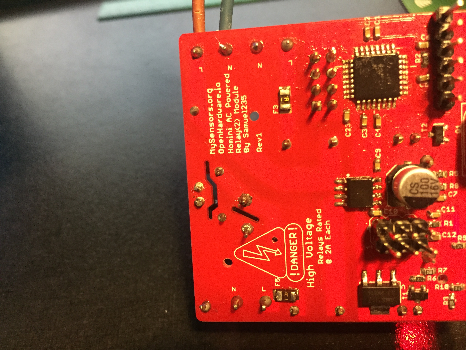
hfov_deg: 61.7
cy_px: 175
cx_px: 233
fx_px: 390
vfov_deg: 48.2
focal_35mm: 29
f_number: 2.2
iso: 400
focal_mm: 4.15
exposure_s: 1/17
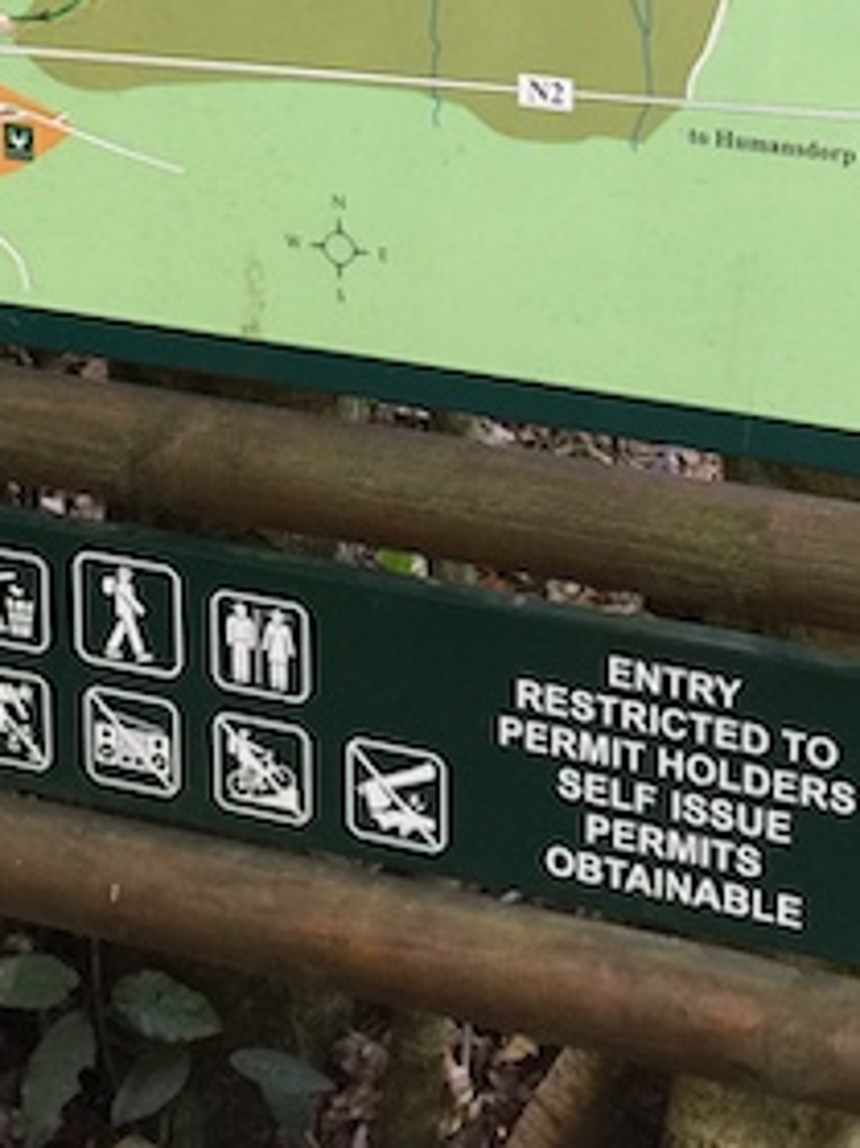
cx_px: 564
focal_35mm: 79
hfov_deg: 18.6
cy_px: -251
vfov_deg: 22.6
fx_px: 2619
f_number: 2.2
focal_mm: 4.15
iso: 50
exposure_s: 1/17
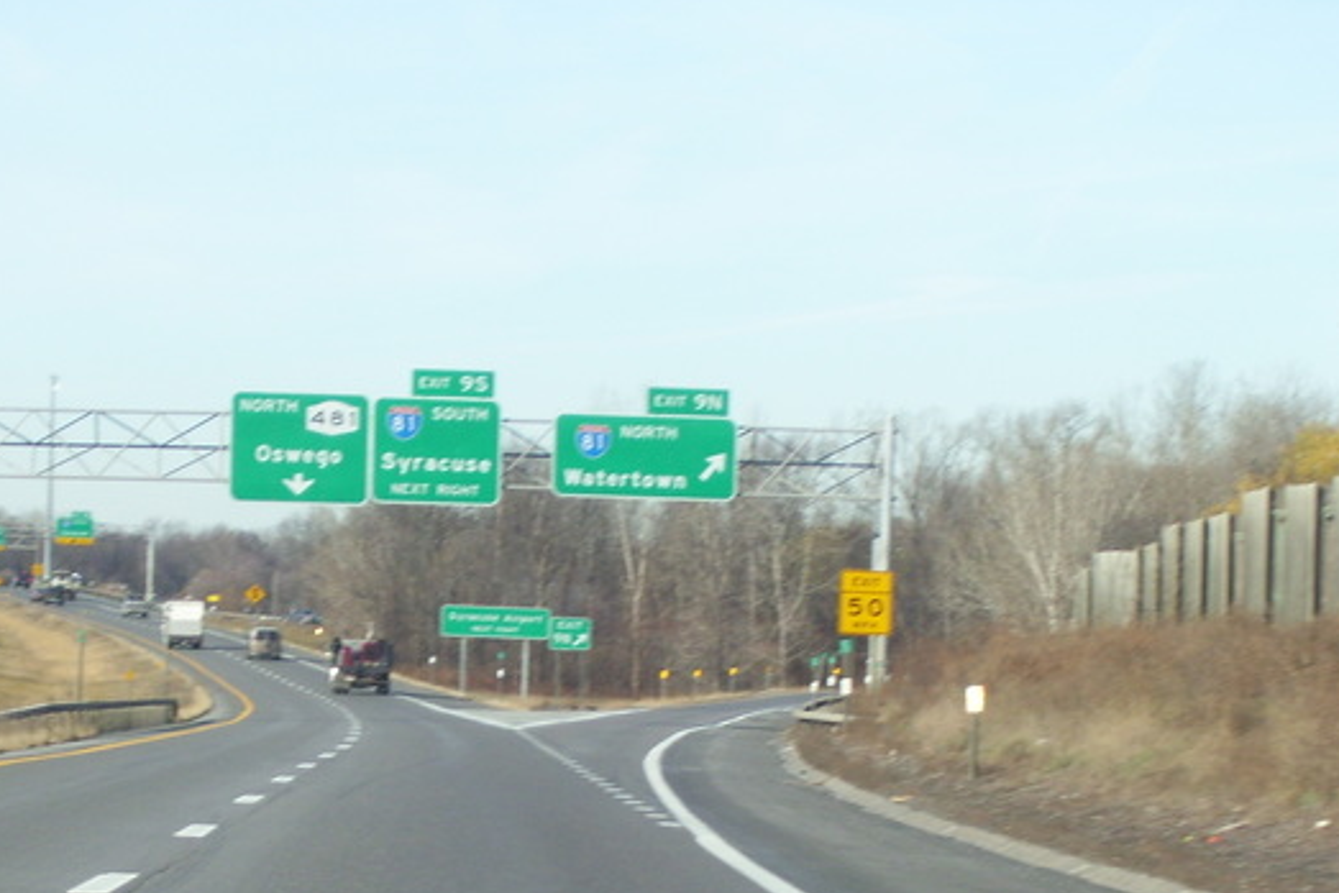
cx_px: 599
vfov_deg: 8.0
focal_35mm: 172
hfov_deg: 11.9
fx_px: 6399
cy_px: 737
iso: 80
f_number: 4.6
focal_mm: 18
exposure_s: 1/320
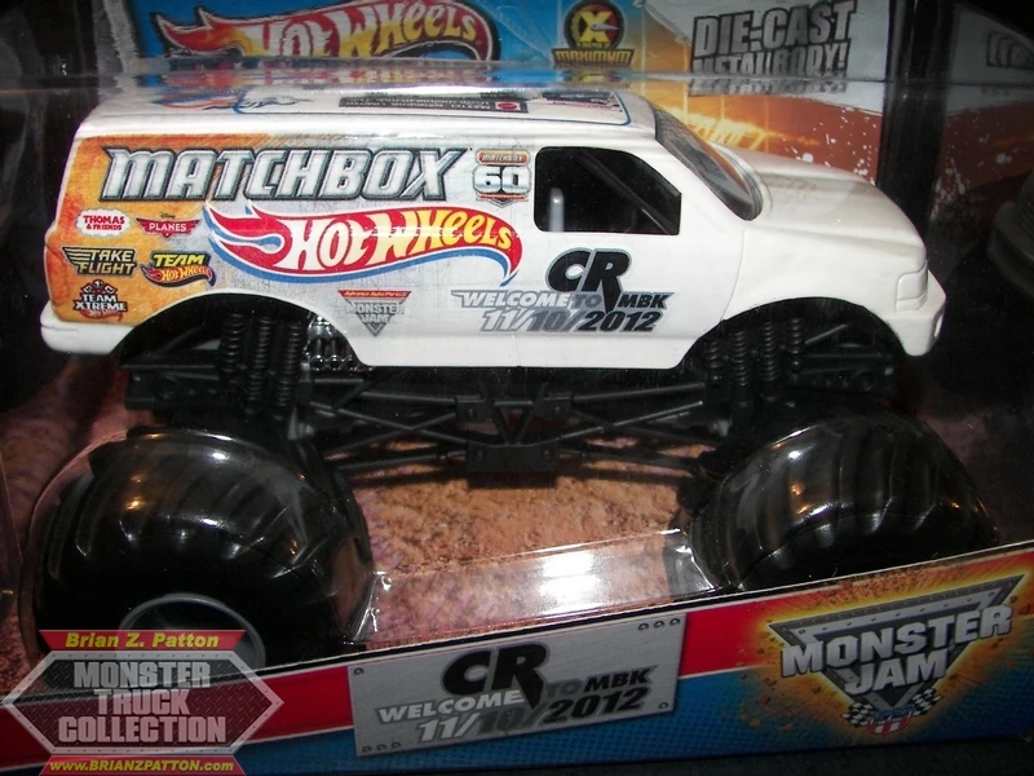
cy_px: 388
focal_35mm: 36
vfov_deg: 39.7
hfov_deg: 51.4
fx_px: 1075
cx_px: 517
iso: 100
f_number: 2.8
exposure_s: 1/30
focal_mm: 6
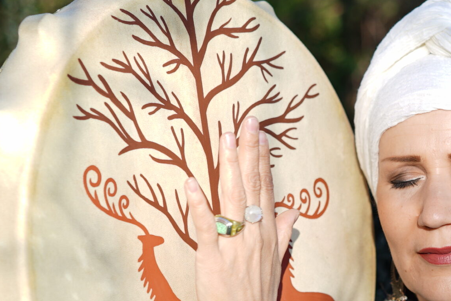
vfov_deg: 11.1
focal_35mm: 123
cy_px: 218
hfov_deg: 16.5
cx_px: 362
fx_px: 1541
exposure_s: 1/250
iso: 64
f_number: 3.2
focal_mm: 55
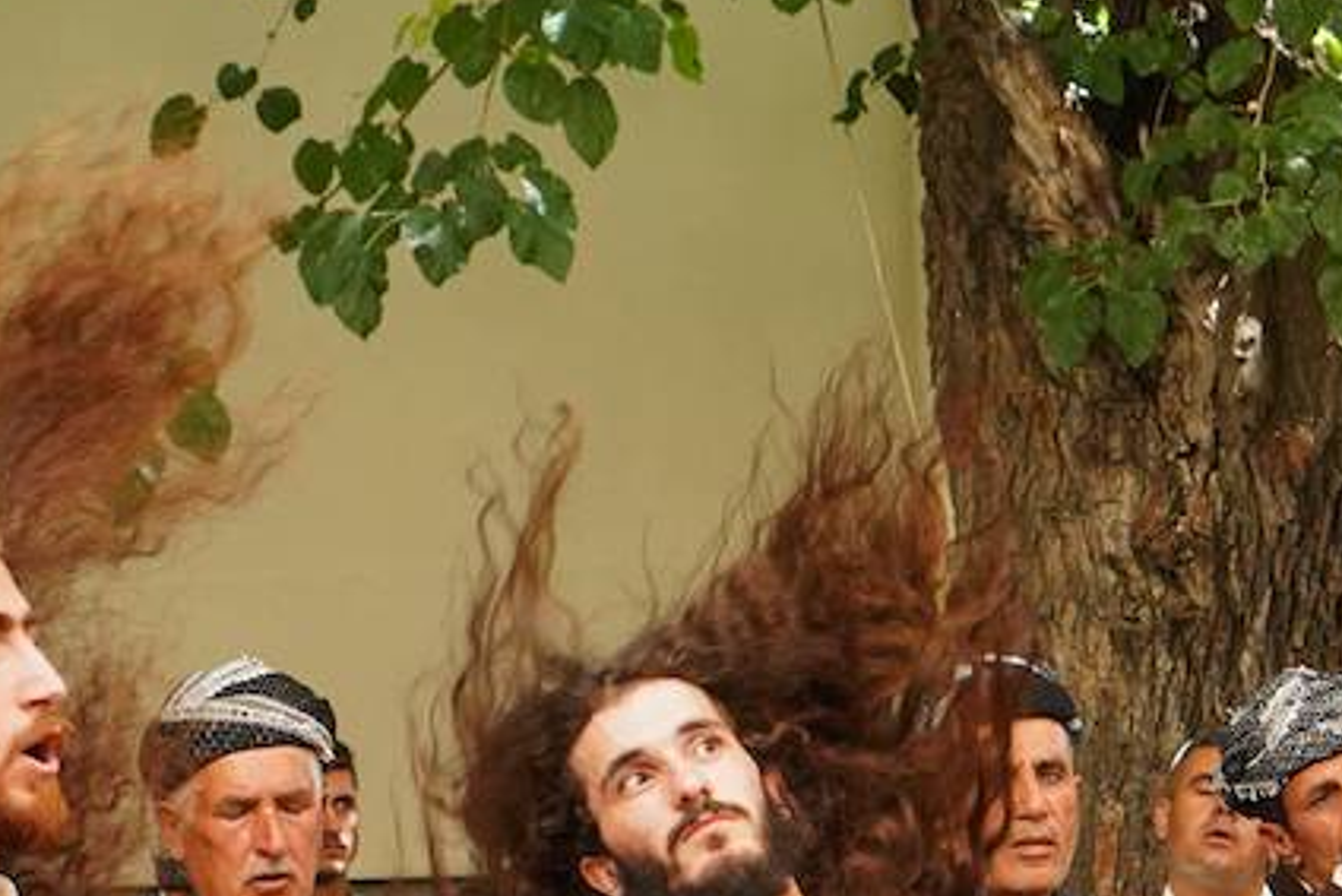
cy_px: 1178
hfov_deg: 13.5
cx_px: 1301
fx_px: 5593
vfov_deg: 9.0
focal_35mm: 150
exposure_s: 1/320
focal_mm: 53
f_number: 5.6
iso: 2500
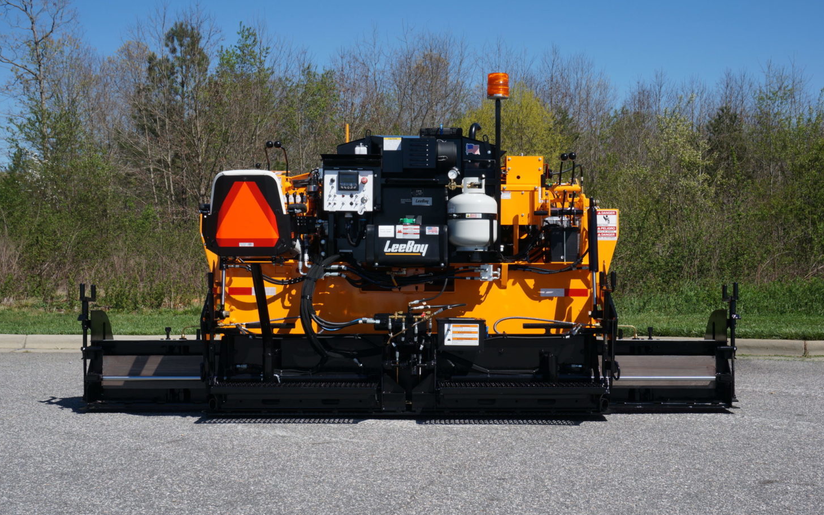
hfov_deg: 45.3
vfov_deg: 29.2
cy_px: 273
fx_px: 988
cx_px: 415
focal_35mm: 44
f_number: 11
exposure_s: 1/200
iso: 100
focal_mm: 28
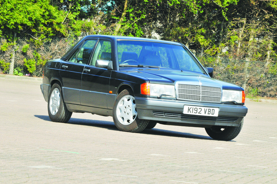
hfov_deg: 9.5
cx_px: 138
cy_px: 92
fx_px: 1671
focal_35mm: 218
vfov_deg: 6.3
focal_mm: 145
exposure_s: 1/50
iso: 720
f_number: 22
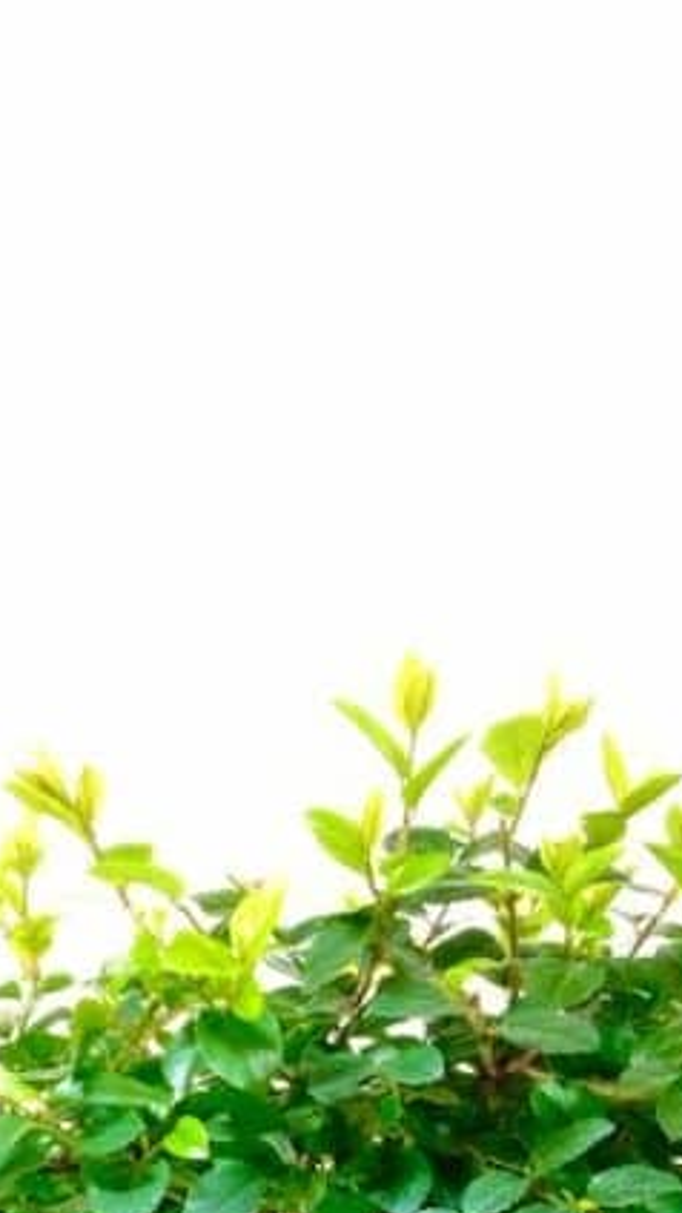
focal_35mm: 125
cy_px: 1508
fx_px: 4018
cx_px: 818
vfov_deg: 16.4
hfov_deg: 9.6
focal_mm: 27.7
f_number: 11
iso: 1000
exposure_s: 1/15
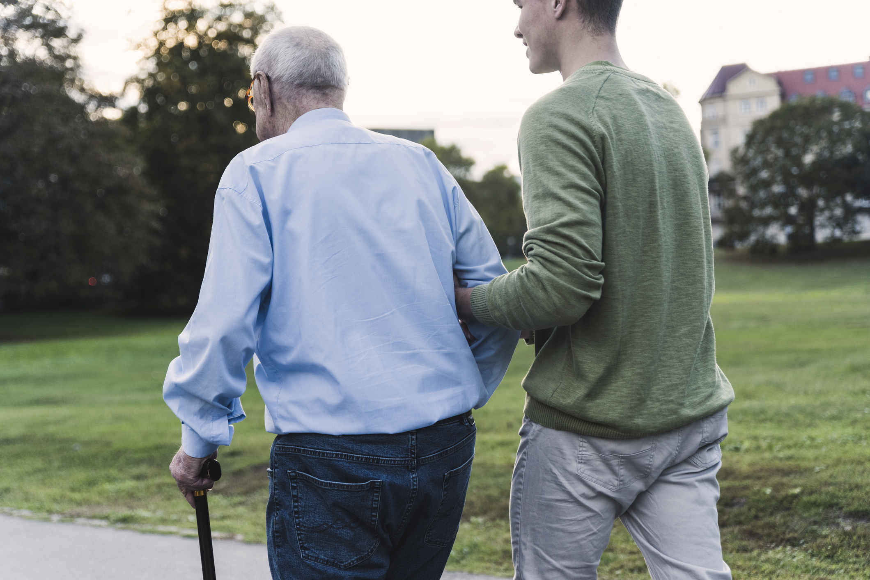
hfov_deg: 39.6
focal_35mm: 50
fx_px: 1209
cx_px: 435
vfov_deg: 27.0
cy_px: 290
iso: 400
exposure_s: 1/500
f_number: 2.8
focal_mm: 50
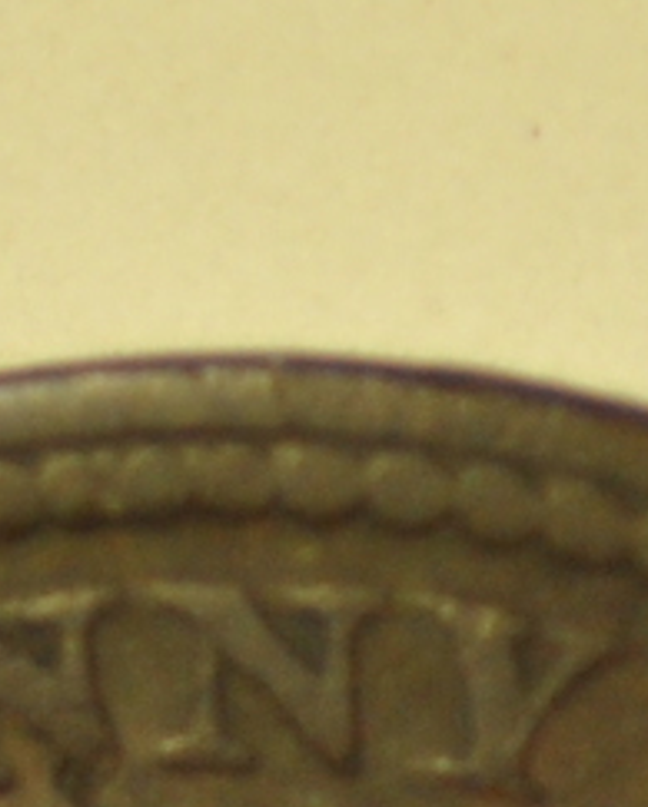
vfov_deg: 2.6
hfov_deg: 2.1
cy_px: 1856
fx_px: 17778
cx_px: 312
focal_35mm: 743
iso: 560
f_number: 4
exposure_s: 1/250
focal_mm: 60
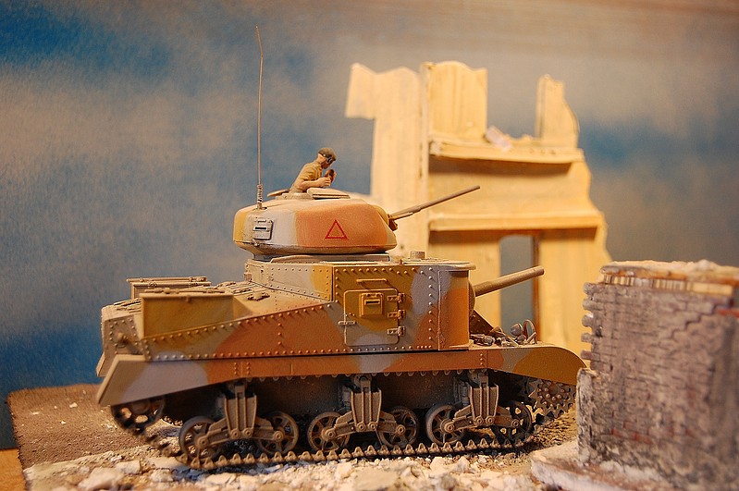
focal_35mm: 48
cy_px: 246
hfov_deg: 41.2
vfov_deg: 28.0
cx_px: 370
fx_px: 984
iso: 400
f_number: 4.5
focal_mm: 32
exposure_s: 1/80
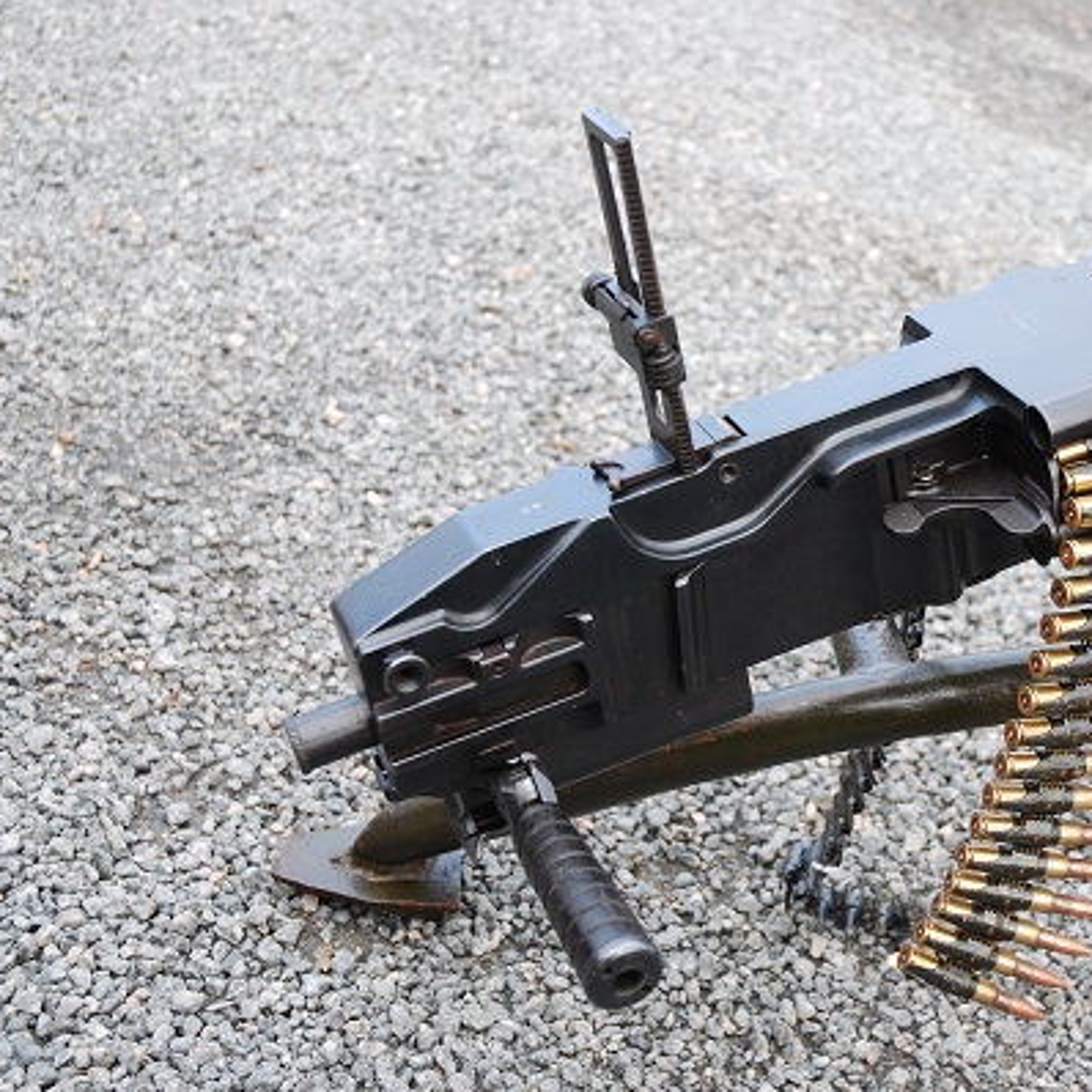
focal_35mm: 60
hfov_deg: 28.5
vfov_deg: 28.8
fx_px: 2129
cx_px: 785
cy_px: 547
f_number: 4.5
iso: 200
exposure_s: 1/80
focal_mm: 31
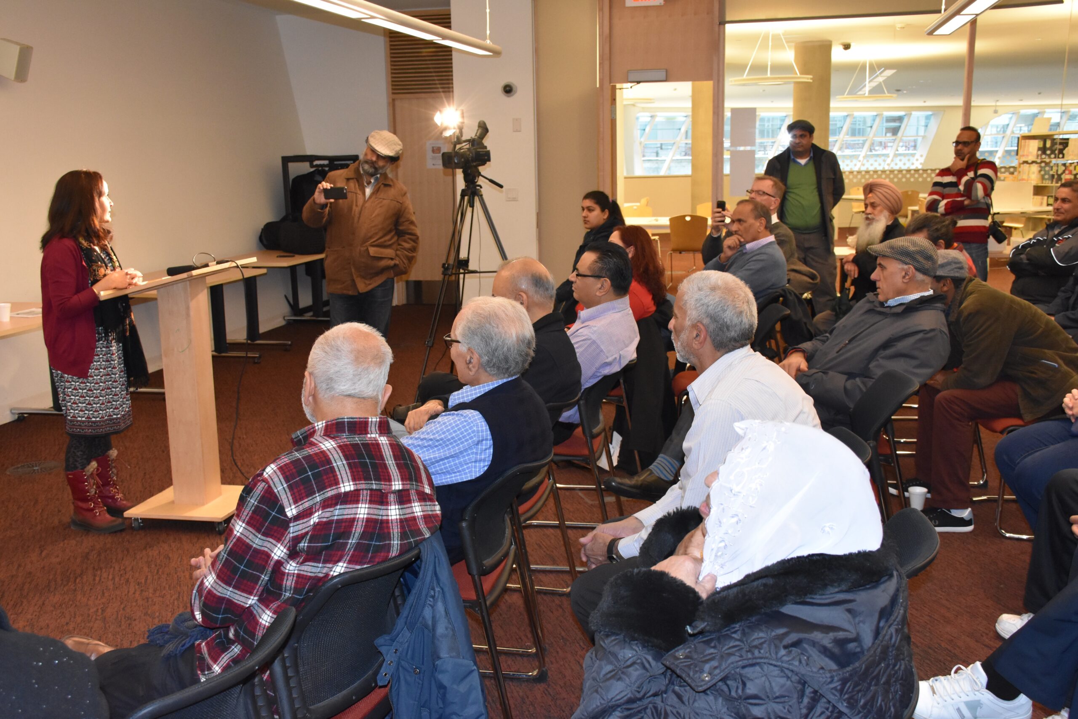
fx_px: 1078
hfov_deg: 53.1
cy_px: 360
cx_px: 539
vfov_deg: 36.9
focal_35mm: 36
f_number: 6.3
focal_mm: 24
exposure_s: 1/80
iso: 2500
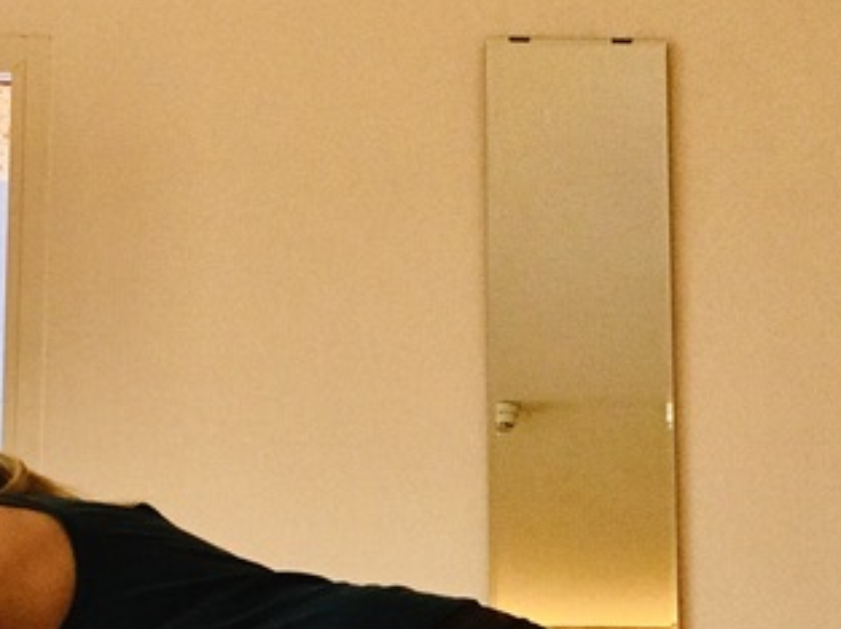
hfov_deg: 20.7
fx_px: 2305
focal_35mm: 95
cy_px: 707
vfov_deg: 15.1
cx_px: 446
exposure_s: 1/33
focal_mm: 4.15
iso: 160
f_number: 2.2
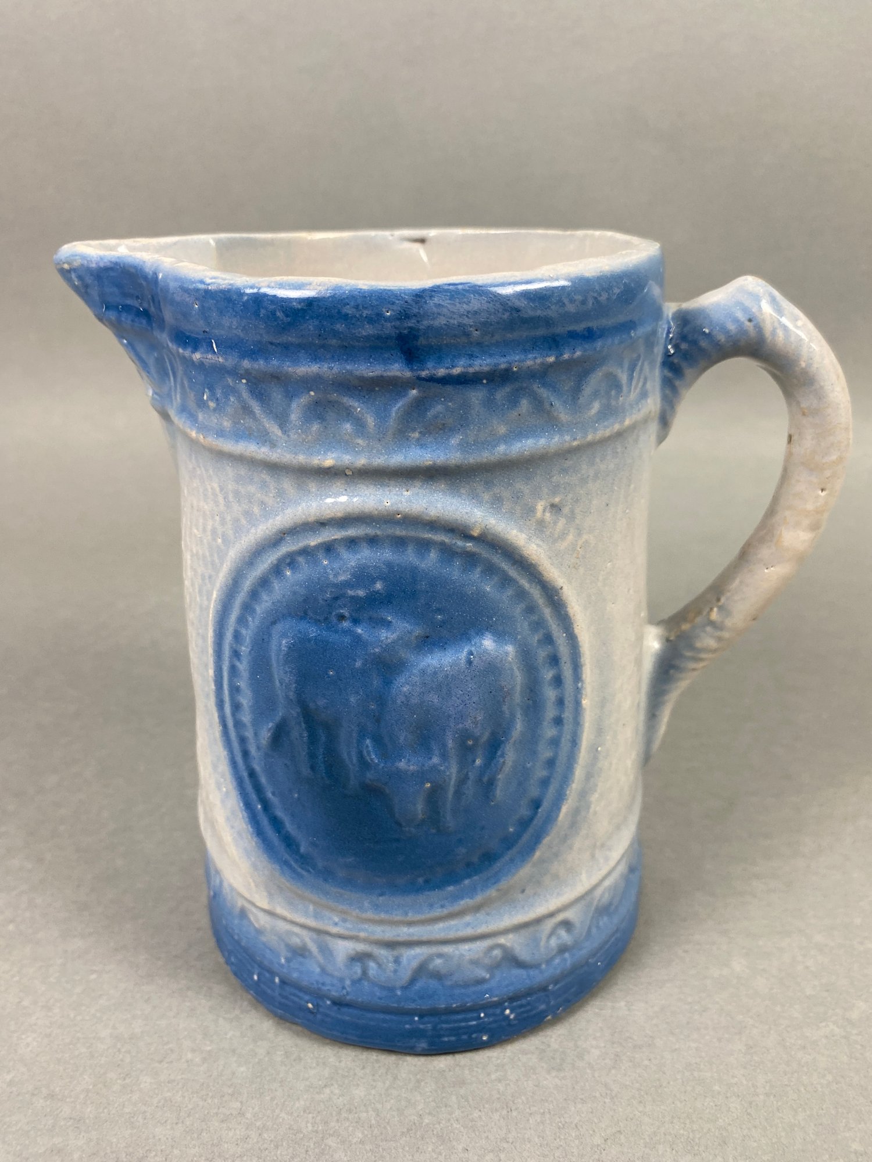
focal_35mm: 26
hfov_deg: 53.1
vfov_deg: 67.3
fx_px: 873
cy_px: 581
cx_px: 436
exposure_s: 1/120
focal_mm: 4.25
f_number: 1.8
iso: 100
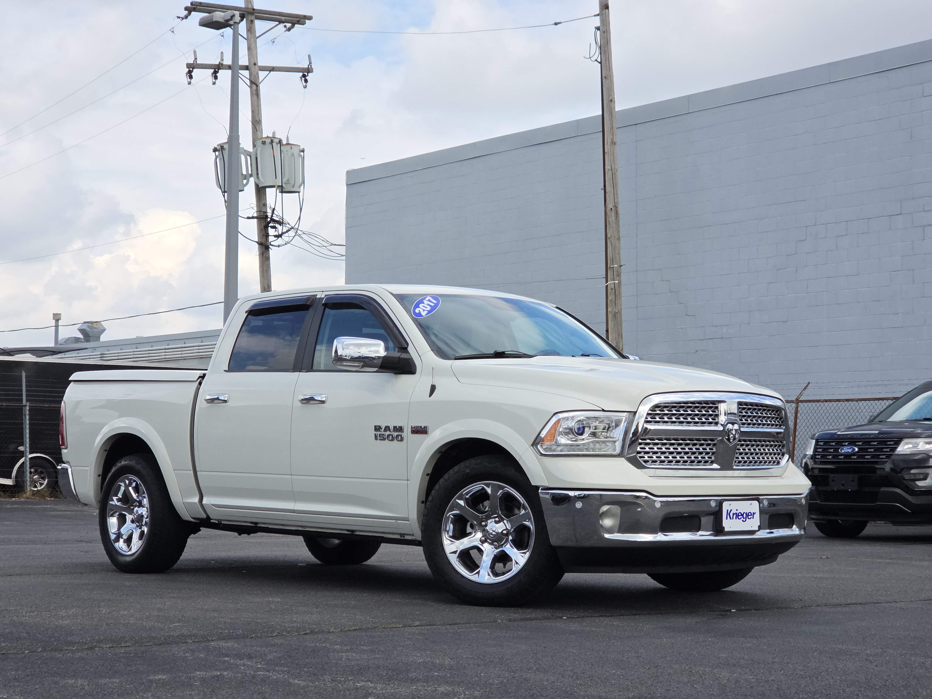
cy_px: 350
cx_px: 466
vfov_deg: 21.3
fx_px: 1858
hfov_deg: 28.2
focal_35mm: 69
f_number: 2.4
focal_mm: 7
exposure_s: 1/902
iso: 25
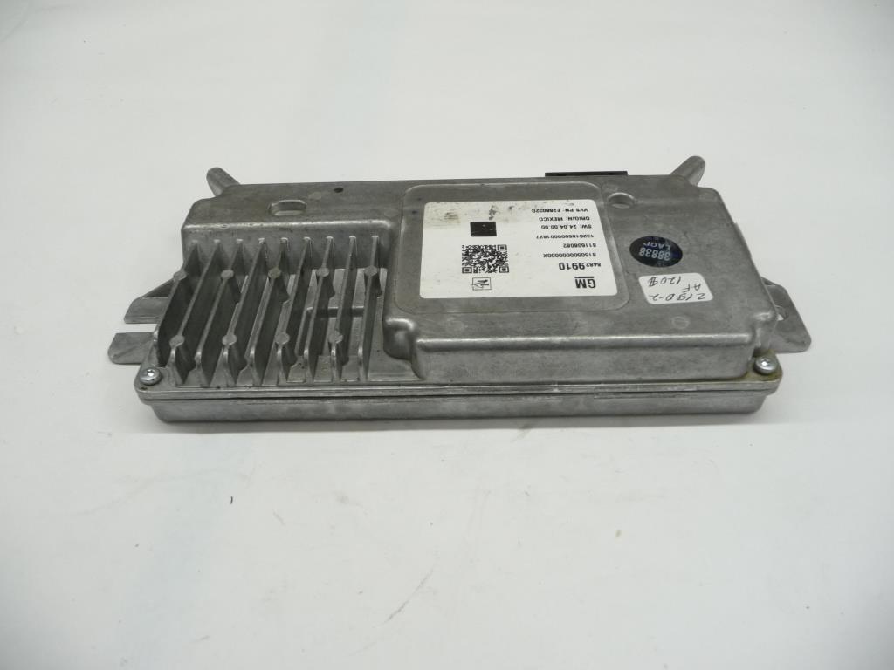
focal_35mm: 28
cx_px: 447
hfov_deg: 63.4
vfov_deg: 49.7
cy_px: 335
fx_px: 723
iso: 200
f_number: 3.3
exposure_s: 1/30
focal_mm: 4.7
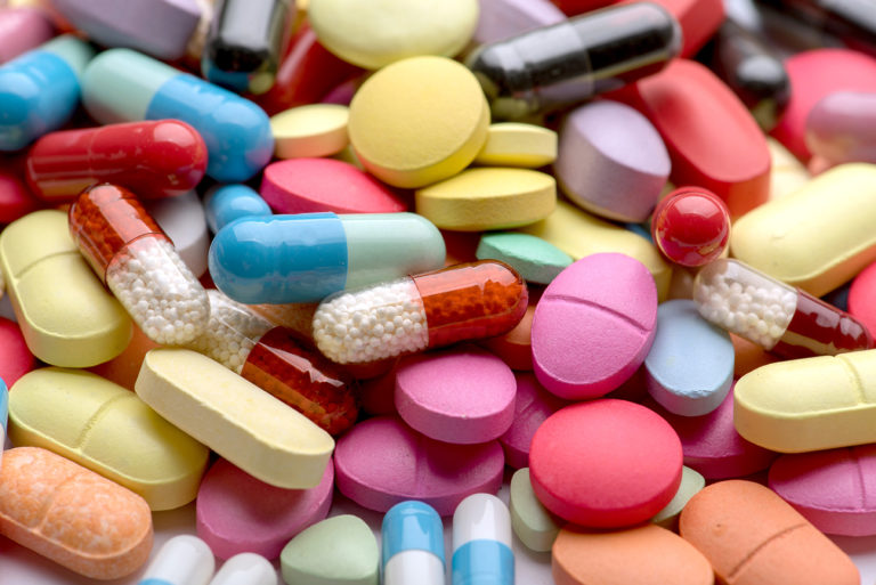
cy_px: 292
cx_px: 438
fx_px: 2556
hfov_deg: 19.4
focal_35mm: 105
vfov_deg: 13.1
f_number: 13
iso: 100
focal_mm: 105
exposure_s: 1/160
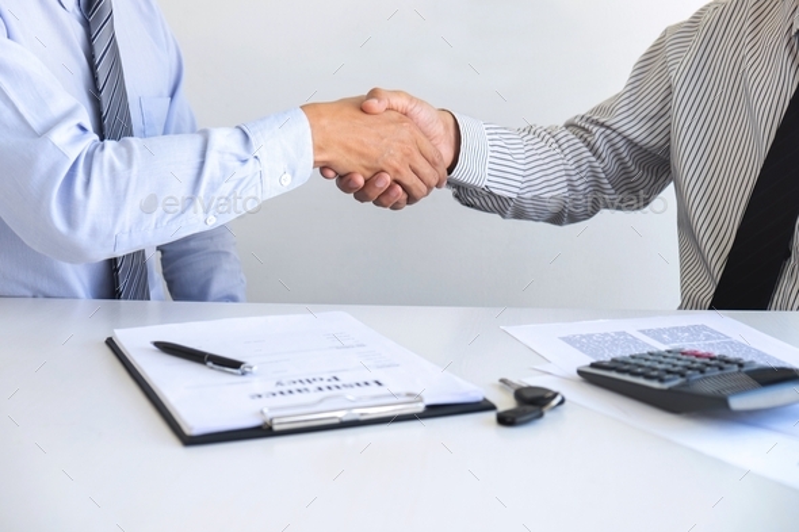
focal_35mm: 56
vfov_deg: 24.2
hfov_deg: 35.6
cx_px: 400
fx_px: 1242
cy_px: 266
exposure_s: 1/100
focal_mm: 37.4
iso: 200
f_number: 3.6
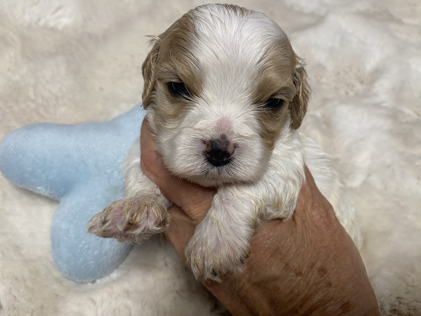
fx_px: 304
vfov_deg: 54.9
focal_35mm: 25
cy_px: 158
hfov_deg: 69.4
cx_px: 210
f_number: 1.8
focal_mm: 4.25
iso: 80
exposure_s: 1/60
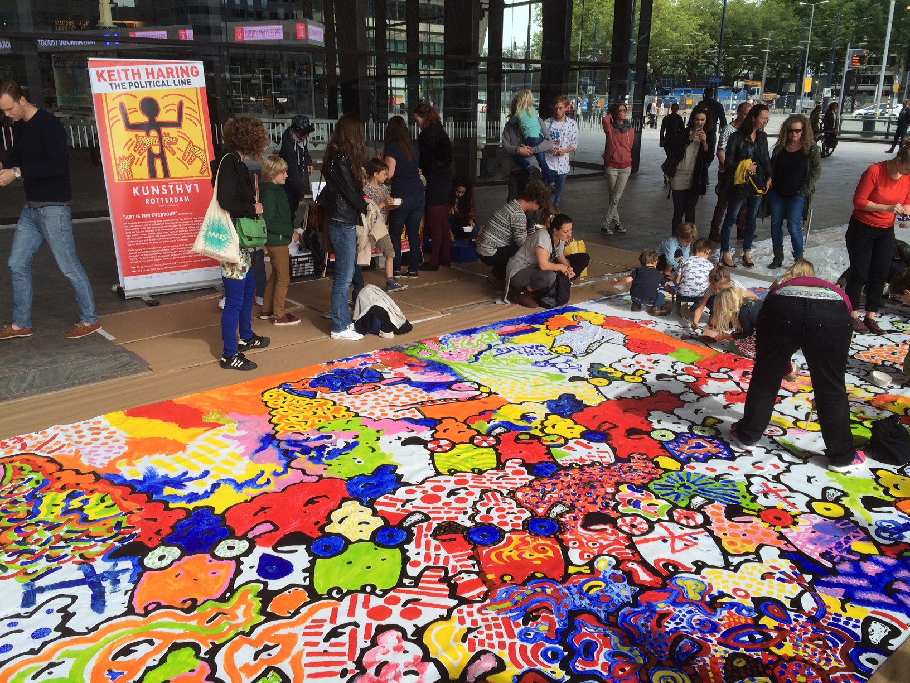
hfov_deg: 60.0
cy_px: 342
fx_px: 789
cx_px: 455
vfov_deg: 46.8
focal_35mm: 30
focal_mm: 4.12
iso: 32
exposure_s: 1/720
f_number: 2.2
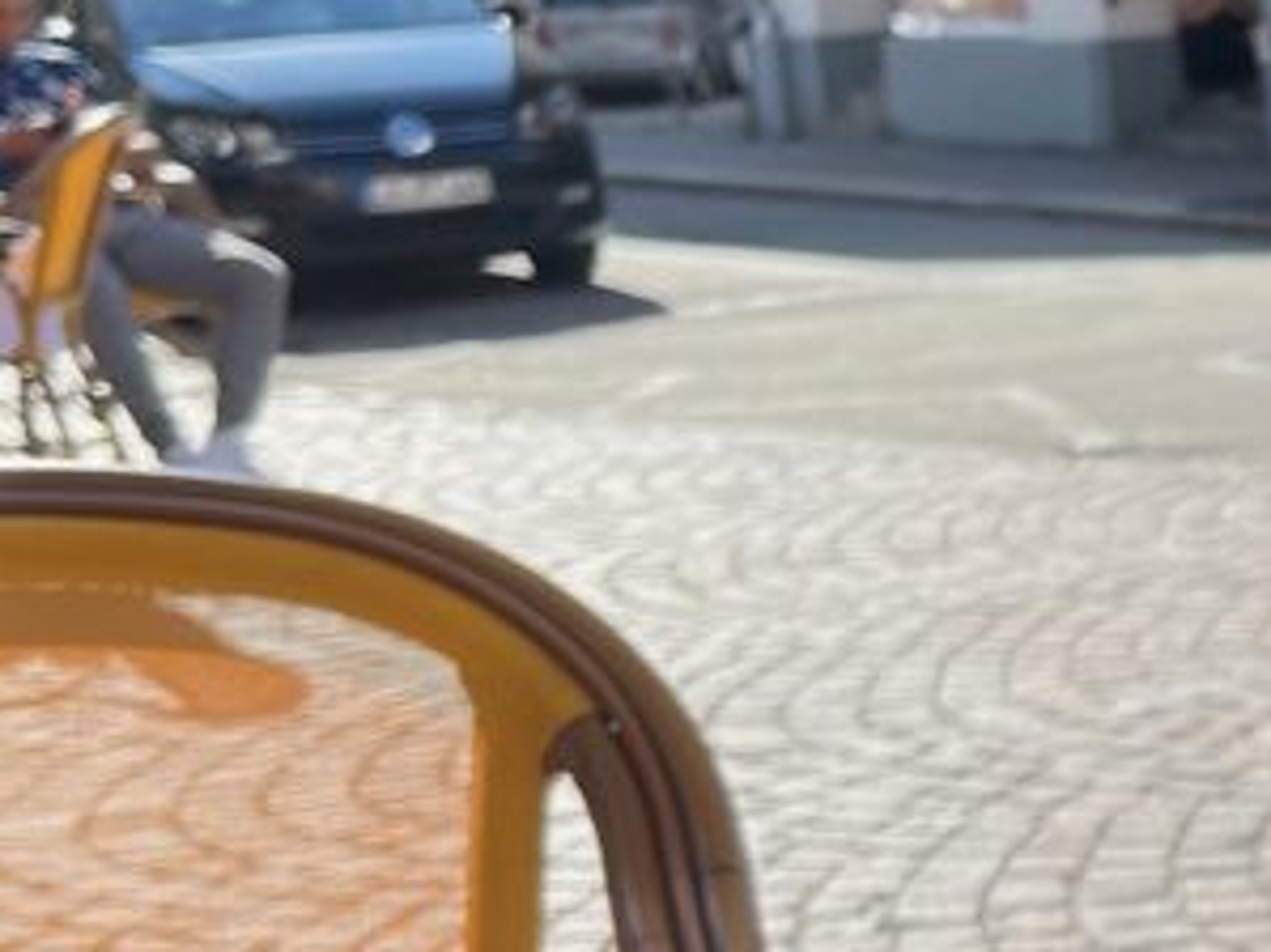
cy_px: 1088
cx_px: 1764
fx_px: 3267
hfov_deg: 19.8
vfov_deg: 16.0
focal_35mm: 89
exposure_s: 1/1689
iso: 32
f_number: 1.6
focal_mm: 5.1
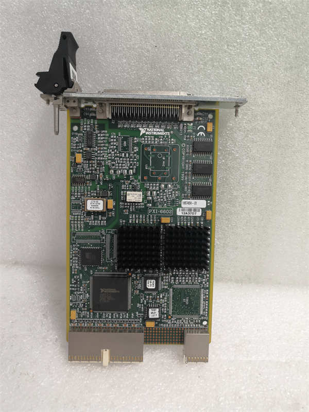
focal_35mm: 27
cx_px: 154
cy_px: 206
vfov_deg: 65.3
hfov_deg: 51.4
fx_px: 321
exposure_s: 1/33.3
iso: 160
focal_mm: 3.95
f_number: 1.8
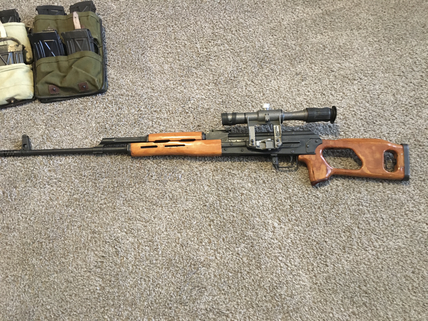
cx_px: 214
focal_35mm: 29
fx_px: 359
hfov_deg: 61.7
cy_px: 160
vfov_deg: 48.2
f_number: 2.2
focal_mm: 4.15
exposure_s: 1/15
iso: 400
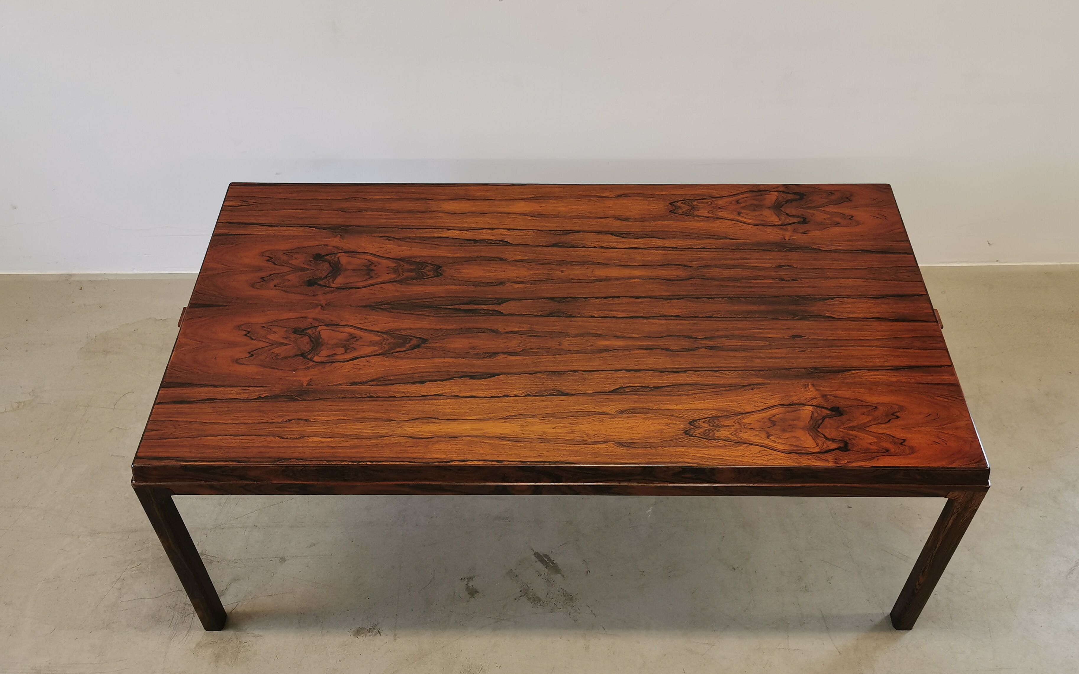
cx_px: 540
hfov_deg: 55.3
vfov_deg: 36.3
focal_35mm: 35
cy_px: 340
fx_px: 1029
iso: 125
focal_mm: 5.58
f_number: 1.8
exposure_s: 1/100
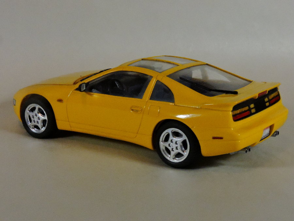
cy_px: 110
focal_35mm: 80
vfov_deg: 18.4
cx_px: 147
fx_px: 679
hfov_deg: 24.4
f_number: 6.3
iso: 1600
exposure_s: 1/250
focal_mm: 14.3
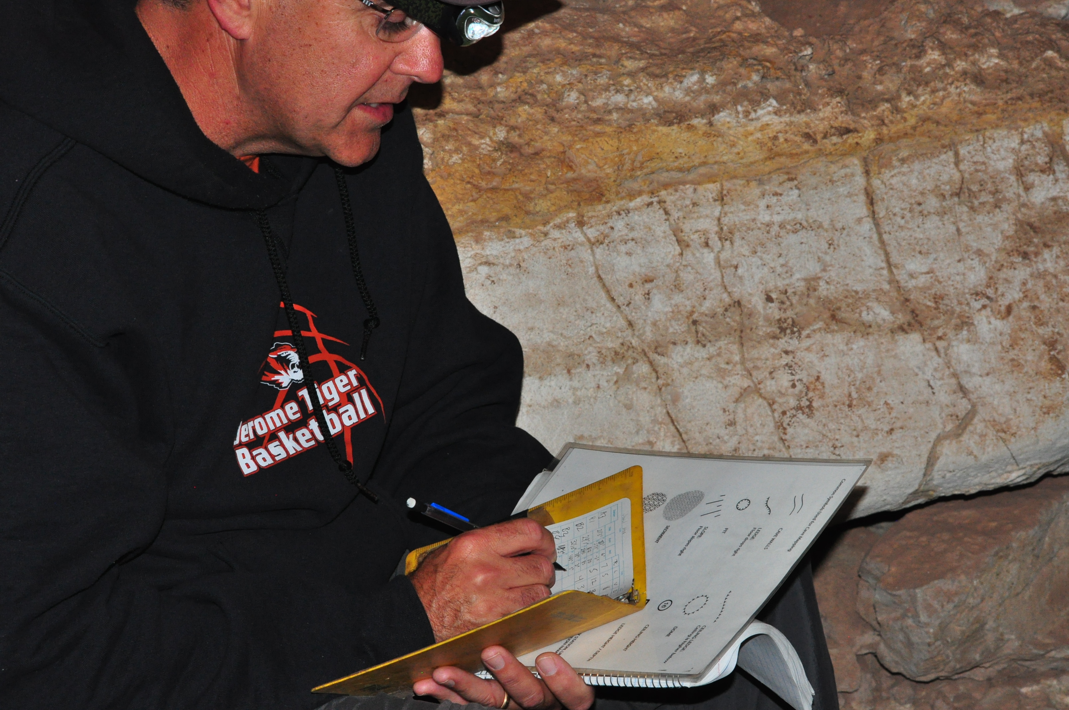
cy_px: 355
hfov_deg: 24.6
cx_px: 534
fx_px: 2447
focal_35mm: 82
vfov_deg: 16.5
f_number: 13
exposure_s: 1/60
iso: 1250
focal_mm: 55
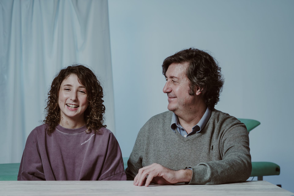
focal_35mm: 82
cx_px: 147
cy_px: 98
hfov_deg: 24.8
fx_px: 670
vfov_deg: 16.7
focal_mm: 82
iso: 100
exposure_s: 1/250
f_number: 4
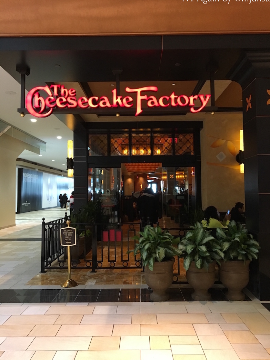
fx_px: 312
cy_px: 176
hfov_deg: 46.8
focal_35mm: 30
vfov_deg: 60.0
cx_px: 139
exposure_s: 1/30
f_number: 2.2
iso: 160
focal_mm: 4.15
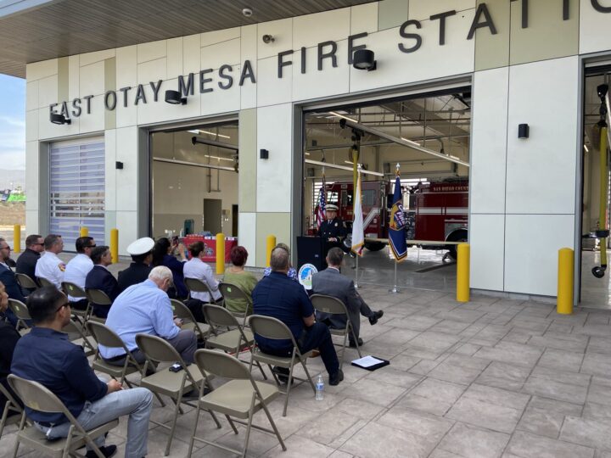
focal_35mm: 26
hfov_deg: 67.3
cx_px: 306
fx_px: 459
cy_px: 229
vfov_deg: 53.1
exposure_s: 1/752
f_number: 1.8
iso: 32
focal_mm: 4.25
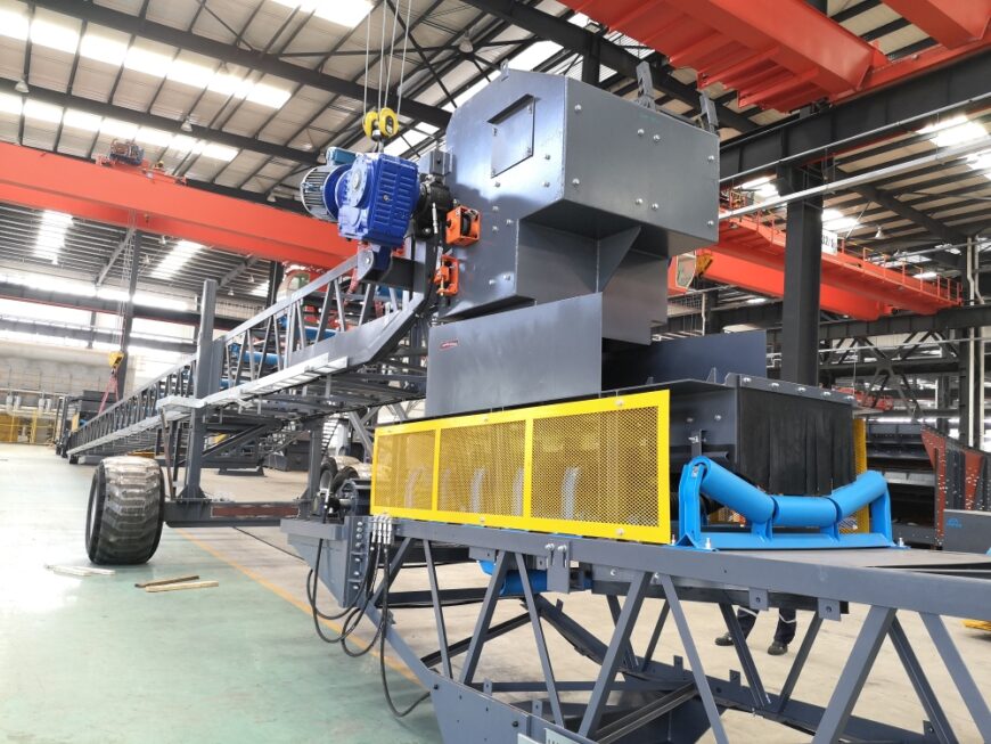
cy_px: 372
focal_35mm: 26
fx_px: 745
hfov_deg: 67.3
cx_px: 496
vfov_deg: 53.1
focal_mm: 4.75
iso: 160
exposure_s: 1/50
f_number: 1.8
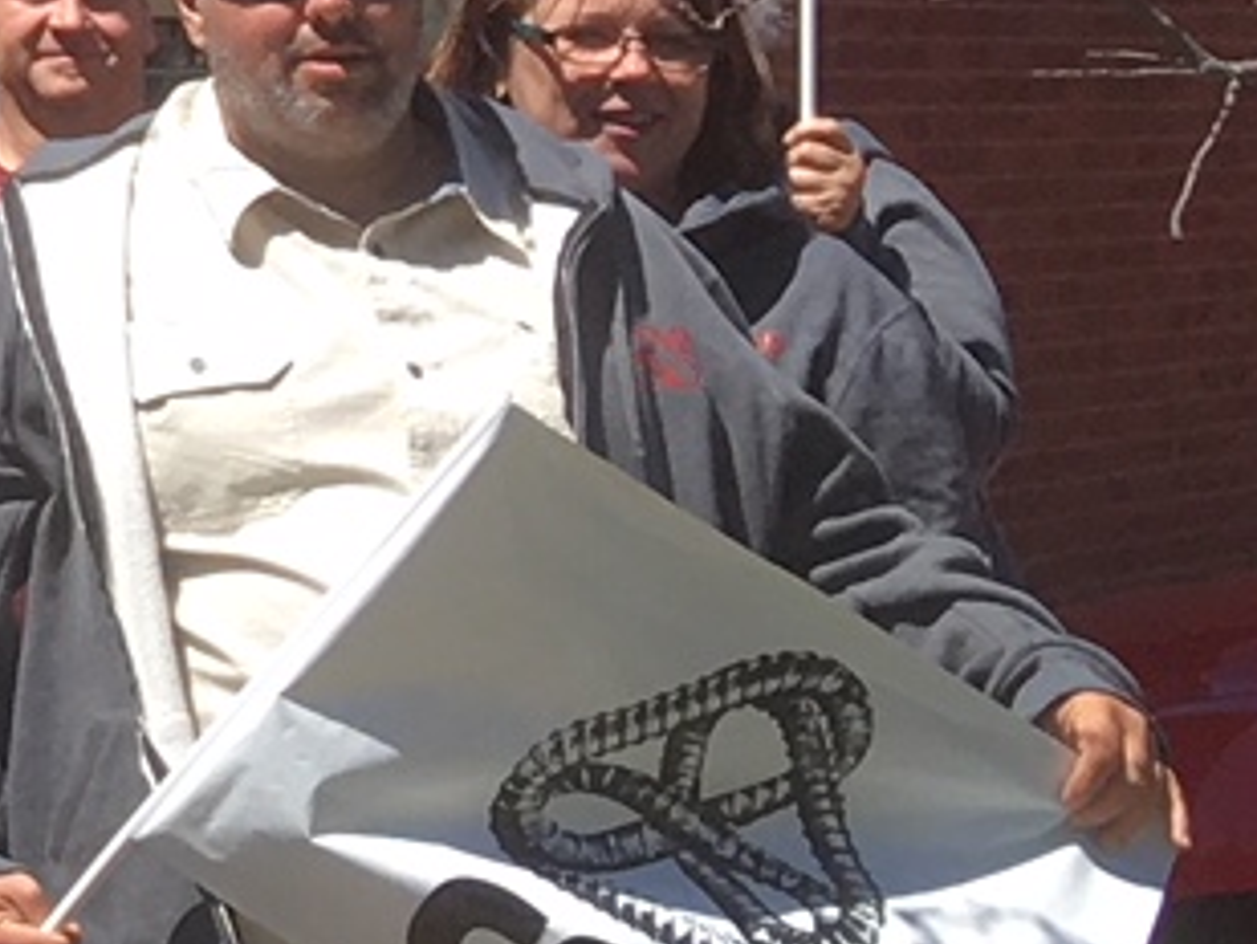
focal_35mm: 189
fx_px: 6866
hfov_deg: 8.8
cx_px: -2319
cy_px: -834
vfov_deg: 7.6
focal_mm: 4.15
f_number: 2.2
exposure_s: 1/950
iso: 25
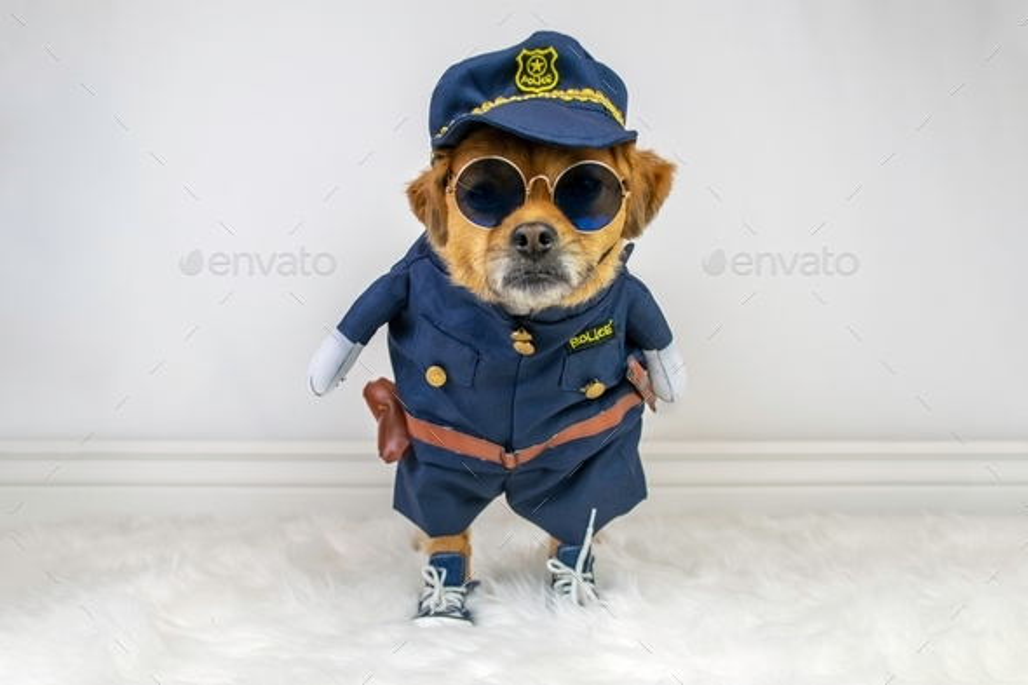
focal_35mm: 33
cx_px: 514
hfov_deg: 57.2
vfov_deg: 39.9
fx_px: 942
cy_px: 342
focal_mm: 22
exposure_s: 1/100
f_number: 5
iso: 200
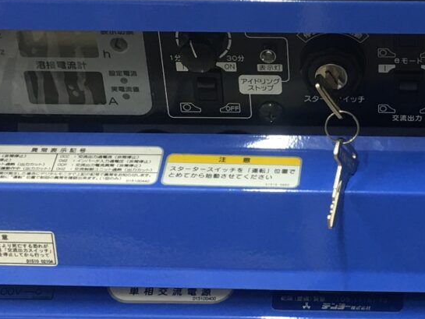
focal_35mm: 109
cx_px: 357
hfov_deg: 17.8
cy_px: 152
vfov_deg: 13.6
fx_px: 1339
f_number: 2.2
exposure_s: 1/15
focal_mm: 4.15
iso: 25
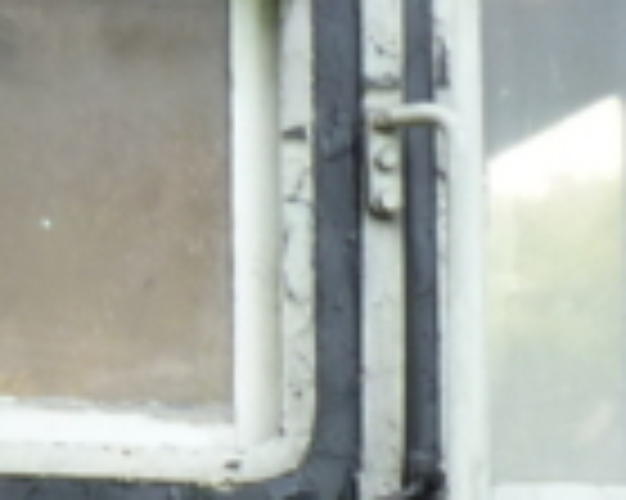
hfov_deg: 6.9
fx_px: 4925
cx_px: -829
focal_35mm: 266
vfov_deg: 5.7
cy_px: 977
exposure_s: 1/80
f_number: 3
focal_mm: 6.5
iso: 125
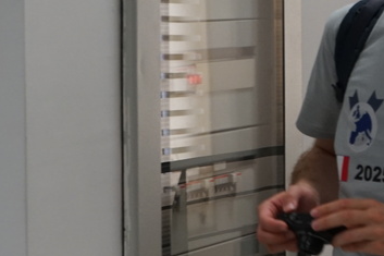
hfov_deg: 11.5
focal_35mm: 177
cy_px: 52
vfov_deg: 7.7
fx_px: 1887
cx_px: 372
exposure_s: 1/60
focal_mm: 52
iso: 1000
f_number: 6.3
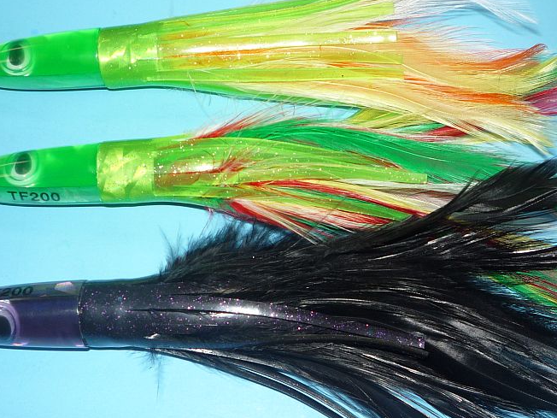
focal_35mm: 46
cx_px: 314
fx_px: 740
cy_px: 234
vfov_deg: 31.5
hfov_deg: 41.2
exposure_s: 1/30
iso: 100
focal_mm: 5.2
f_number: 4
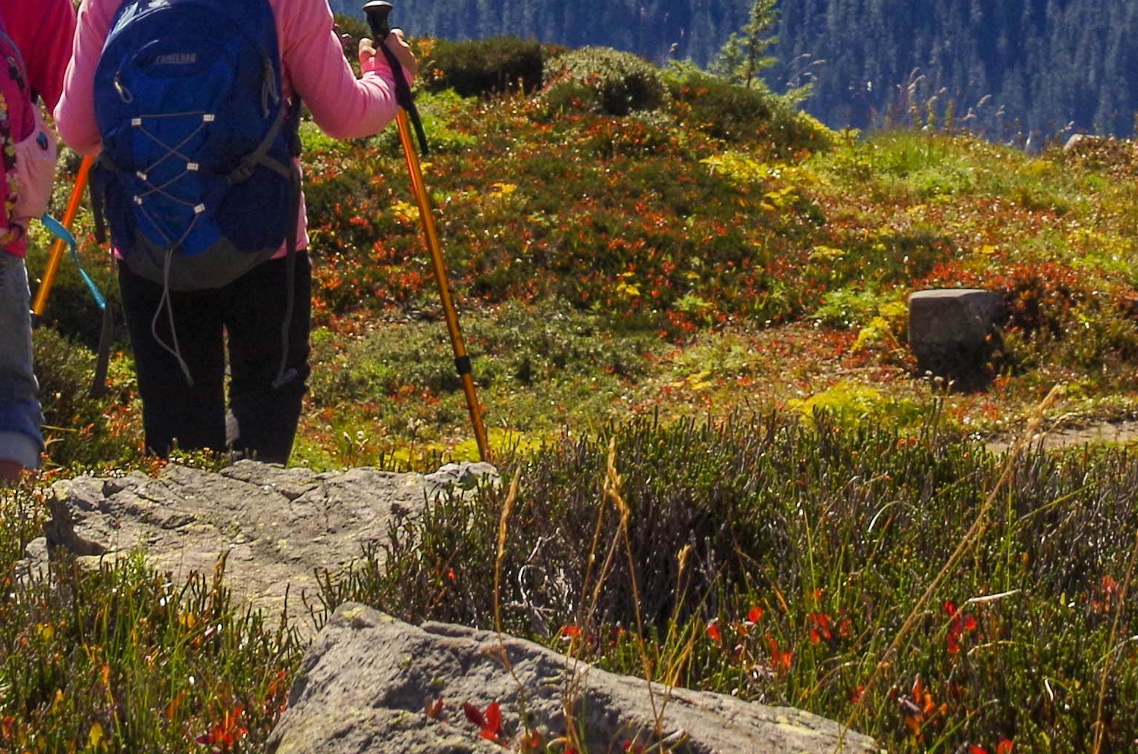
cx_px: 532
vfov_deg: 5.9
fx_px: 7224
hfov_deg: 9.0
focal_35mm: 229
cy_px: -345
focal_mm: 48
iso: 200
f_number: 11
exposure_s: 1/100
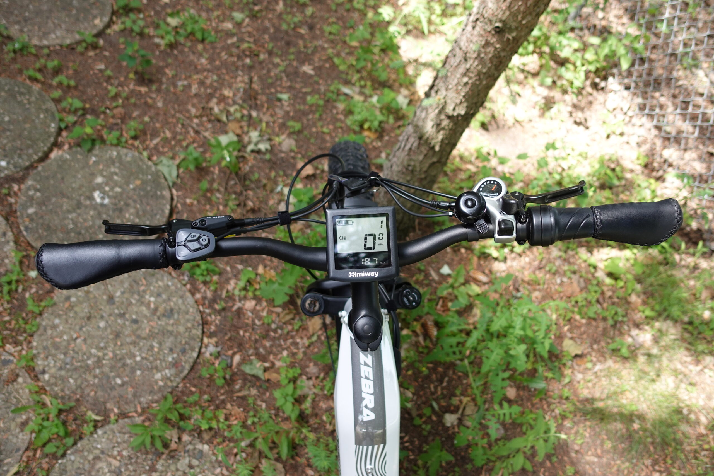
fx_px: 476
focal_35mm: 24
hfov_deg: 73.7
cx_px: 357
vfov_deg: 53.1
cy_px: 238
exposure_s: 1/320
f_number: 1.8
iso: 125
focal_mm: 9.4
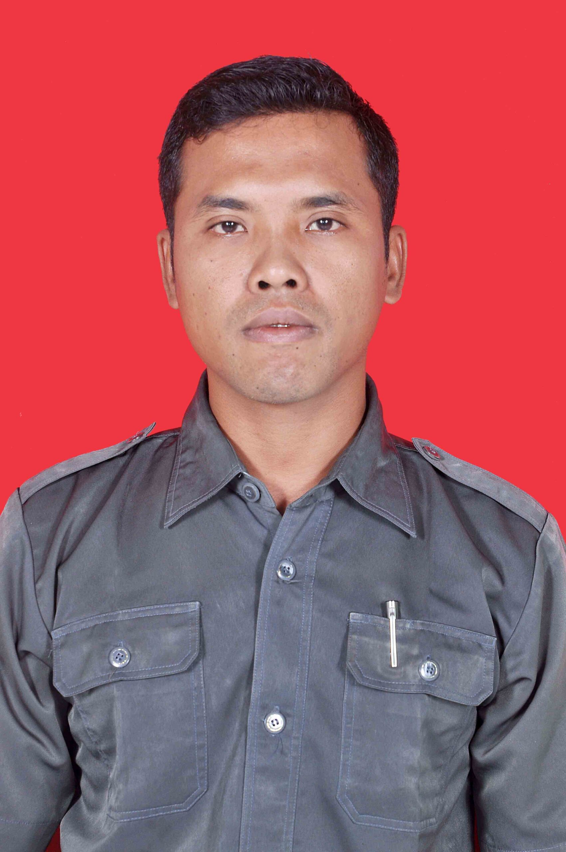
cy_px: 426
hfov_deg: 18.1
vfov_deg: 27.0
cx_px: 283
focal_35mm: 75
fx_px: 1773
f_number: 7.1
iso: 200
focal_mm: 50
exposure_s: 1/160
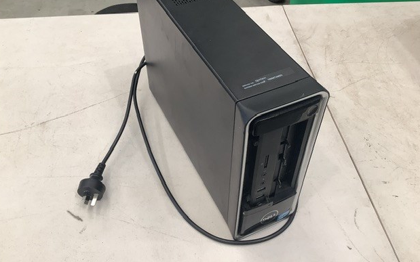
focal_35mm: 34
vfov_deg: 37.2
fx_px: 389
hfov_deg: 56.7
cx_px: 208
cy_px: 110
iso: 64
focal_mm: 3.3
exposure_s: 1/50
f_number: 2.4
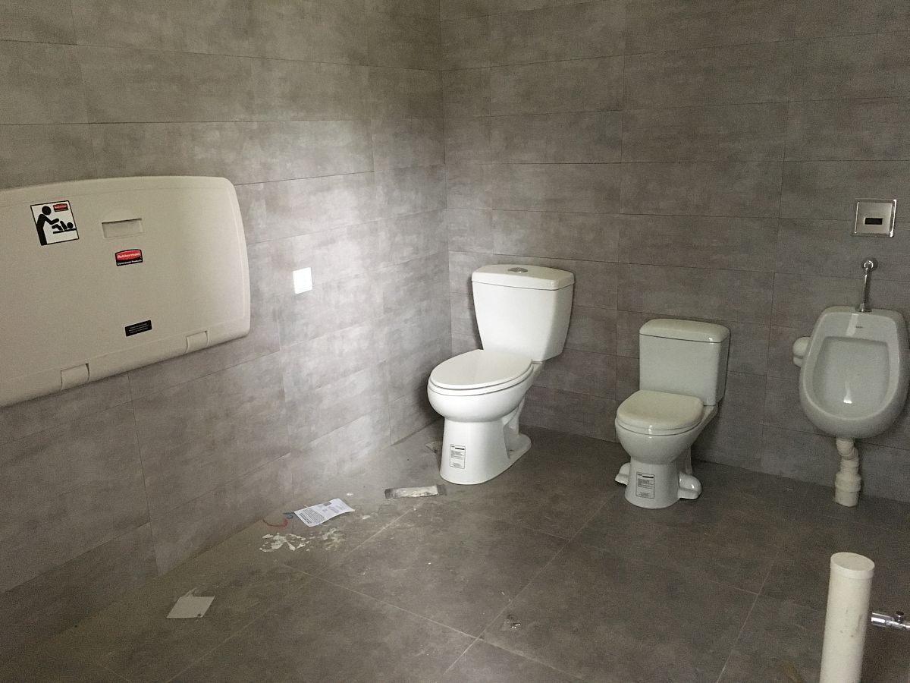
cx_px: 455
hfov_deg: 61.7
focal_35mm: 29
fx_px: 762
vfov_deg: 48.2
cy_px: 342
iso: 320
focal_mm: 4.15
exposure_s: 1/17
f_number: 2.2
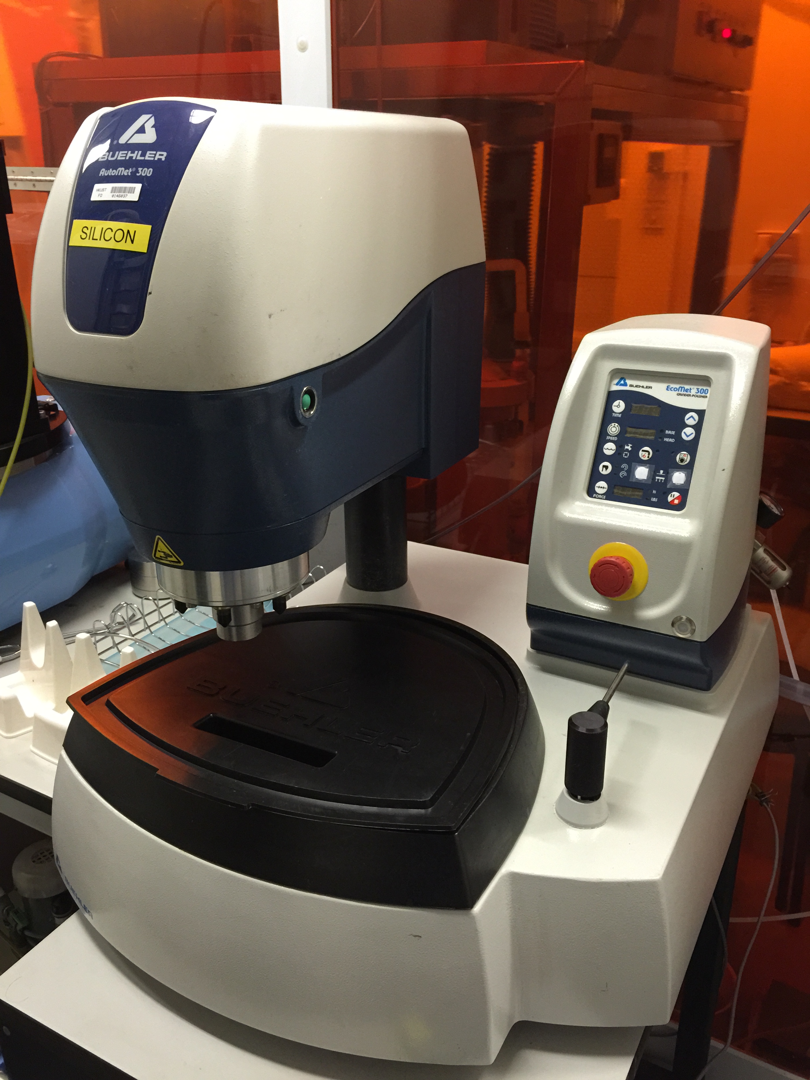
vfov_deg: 61.7
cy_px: 540
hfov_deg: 48.2
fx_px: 905
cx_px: 405
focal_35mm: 29
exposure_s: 1/17
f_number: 2.2
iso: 160
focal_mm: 4.15
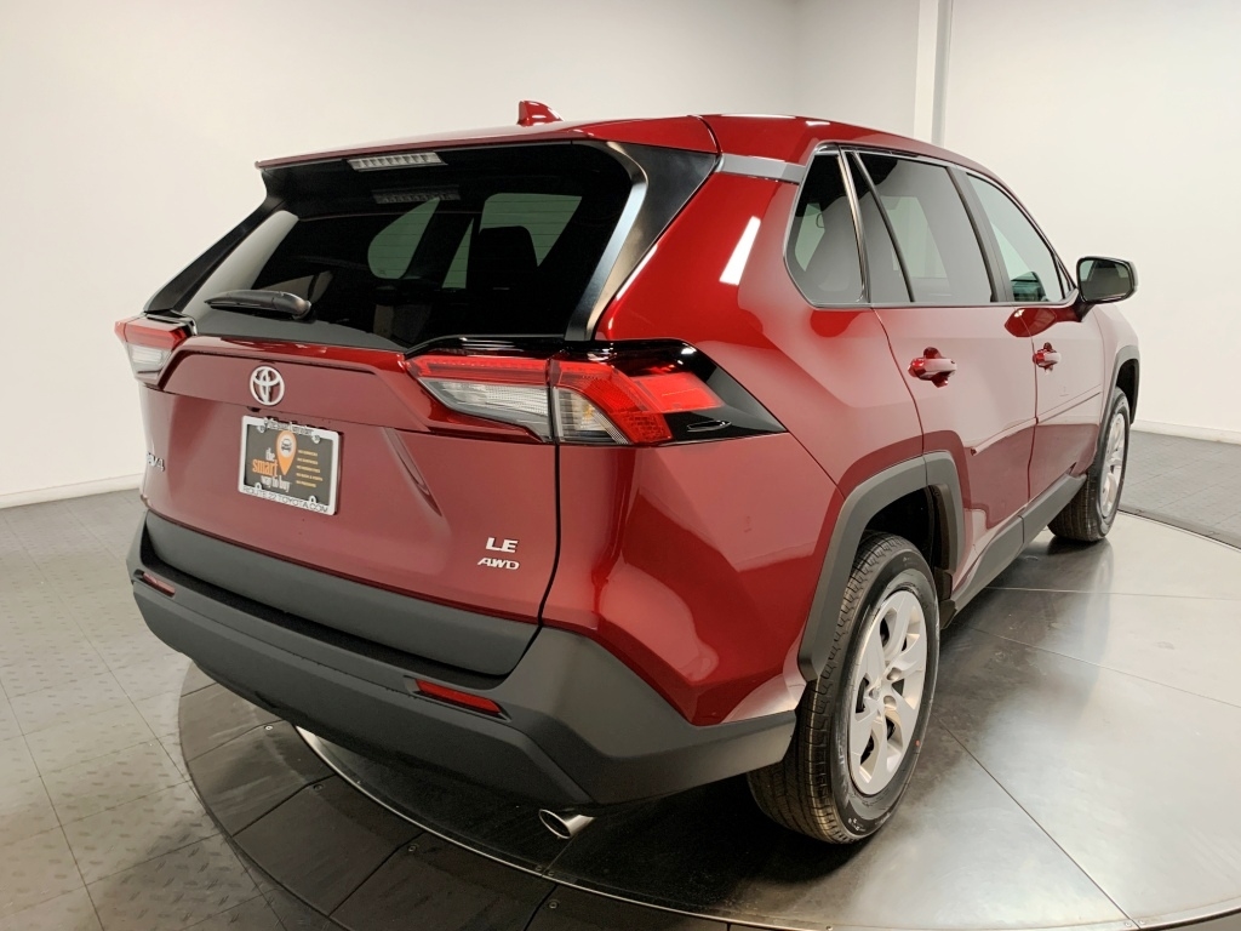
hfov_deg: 67.3
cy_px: 466
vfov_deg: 53.1
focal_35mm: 26
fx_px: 932
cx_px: 620
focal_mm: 4.25
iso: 250
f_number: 1.8
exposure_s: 1/40
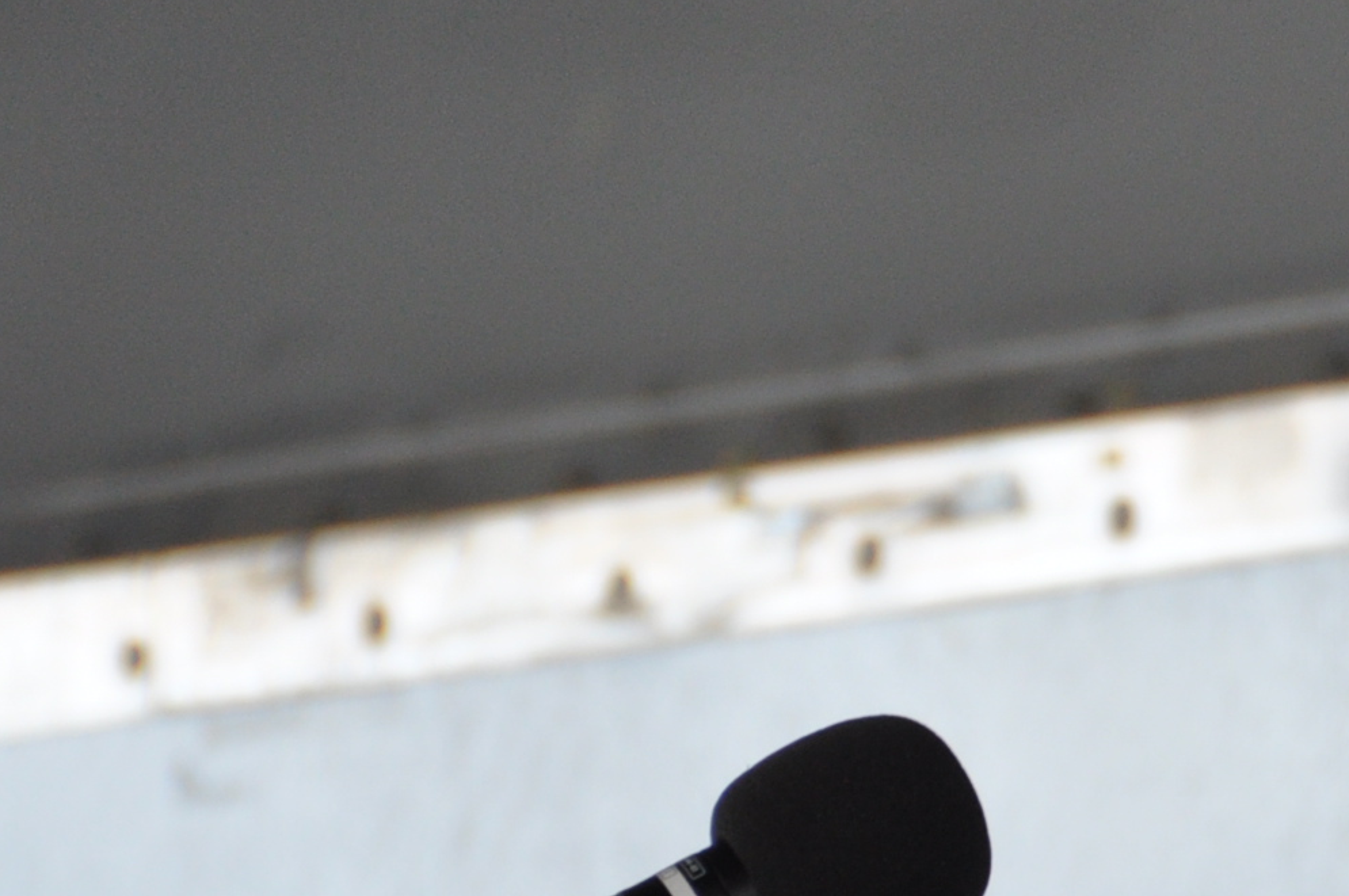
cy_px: 1151
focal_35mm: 970
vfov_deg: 1.4
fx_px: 36306
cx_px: 1857
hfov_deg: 2.1
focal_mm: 200
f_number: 5.6
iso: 640
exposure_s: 1/125
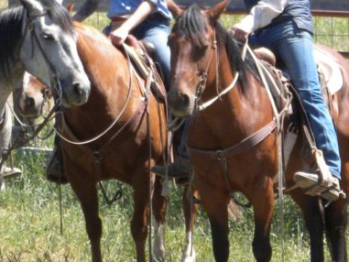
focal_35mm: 320
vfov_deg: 4.6
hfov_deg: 6.2
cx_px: 222
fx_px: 3227
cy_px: 47
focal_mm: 21
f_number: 5.1
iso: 189
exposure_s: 1/447
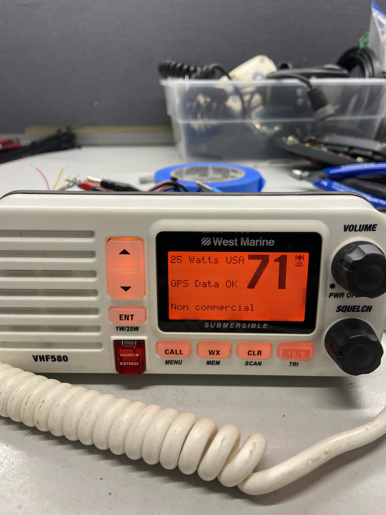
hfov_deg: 53.1
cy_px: 258
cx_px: 193
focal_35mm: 26
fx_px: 387
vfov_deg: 67.3
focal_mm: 4.25
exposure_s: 1/120
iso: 100
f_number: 1.8
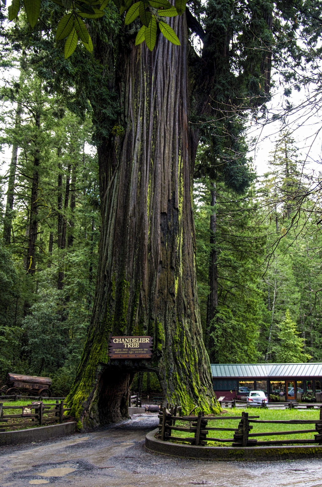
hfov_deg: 36.7
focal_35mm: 36
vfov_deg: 53.2
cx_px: 161
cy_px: 244
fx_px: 485
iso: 200
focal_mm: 23.75
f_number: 5.6
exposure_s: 1/60
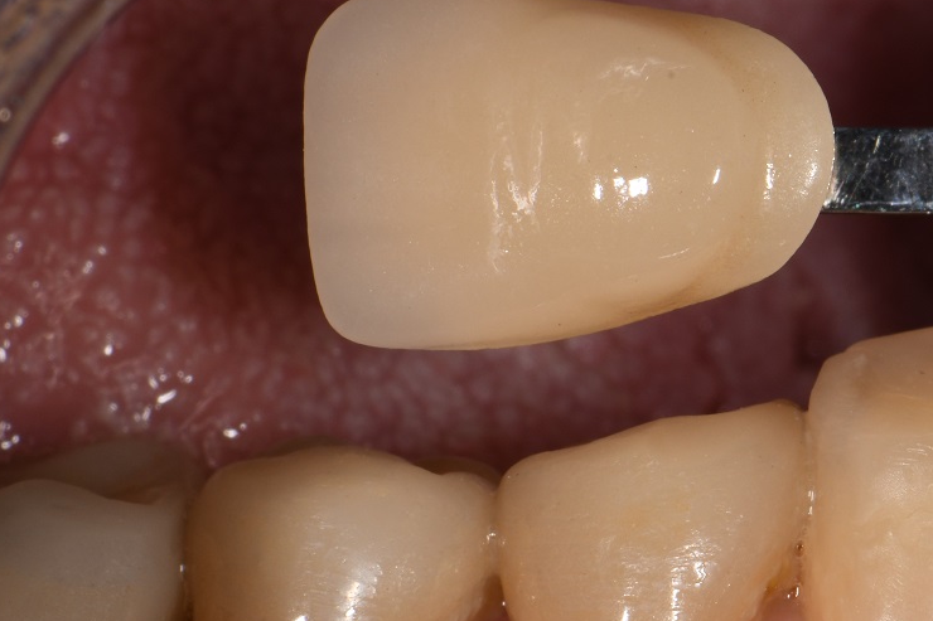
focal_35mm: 293
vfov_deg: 4.7
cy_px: 330
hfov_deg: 7.0
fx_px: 7591
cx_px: 928
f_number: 32
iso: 200
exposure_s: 1/200
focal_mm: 105
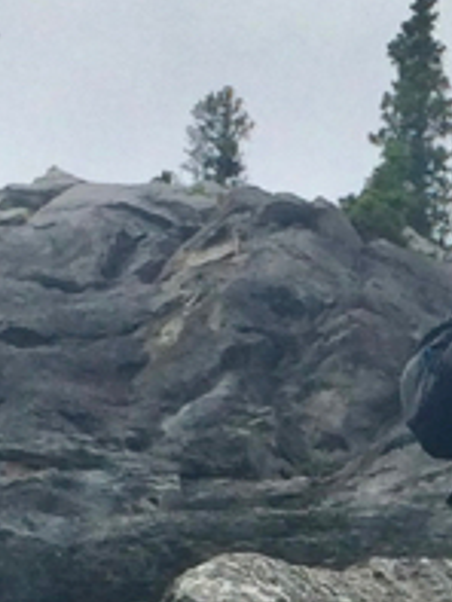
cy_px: 1076
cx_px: 767
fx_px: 3270
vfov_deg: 10.0
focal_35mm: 188
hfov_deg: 7.7
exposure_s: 1/1709
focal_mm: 4.15
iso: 32
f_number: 2.2
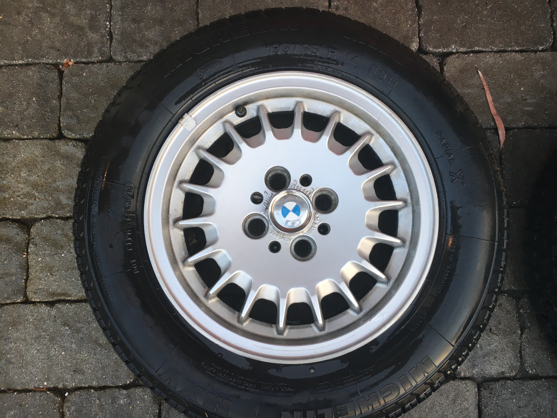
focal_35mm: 29
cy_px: 209
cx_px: 278
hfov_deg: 61.7
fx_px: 467
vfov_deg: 48.2
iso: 25
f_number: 2.2
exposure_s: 1/40
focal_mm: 4.15
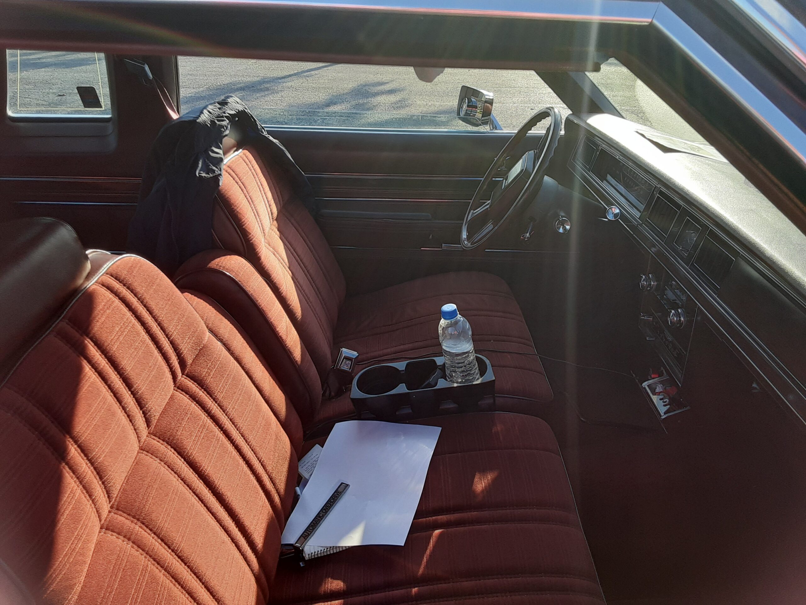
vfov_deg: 51.4
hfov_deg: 65.3
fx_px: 629
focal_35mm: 27
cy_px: 302
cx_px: 403
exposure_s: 1/386
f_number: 1.9
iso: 40
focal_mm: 2.91
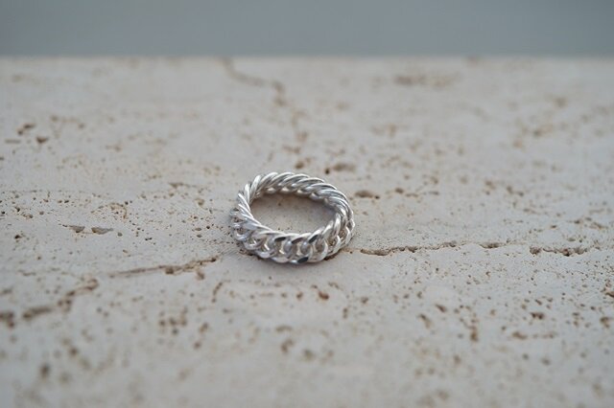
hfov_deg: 39.6
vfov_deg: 27.0
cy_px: 204
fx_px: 852
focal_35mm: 50
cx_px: 307
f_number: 4
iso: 500
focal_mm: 50
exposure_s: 1/160
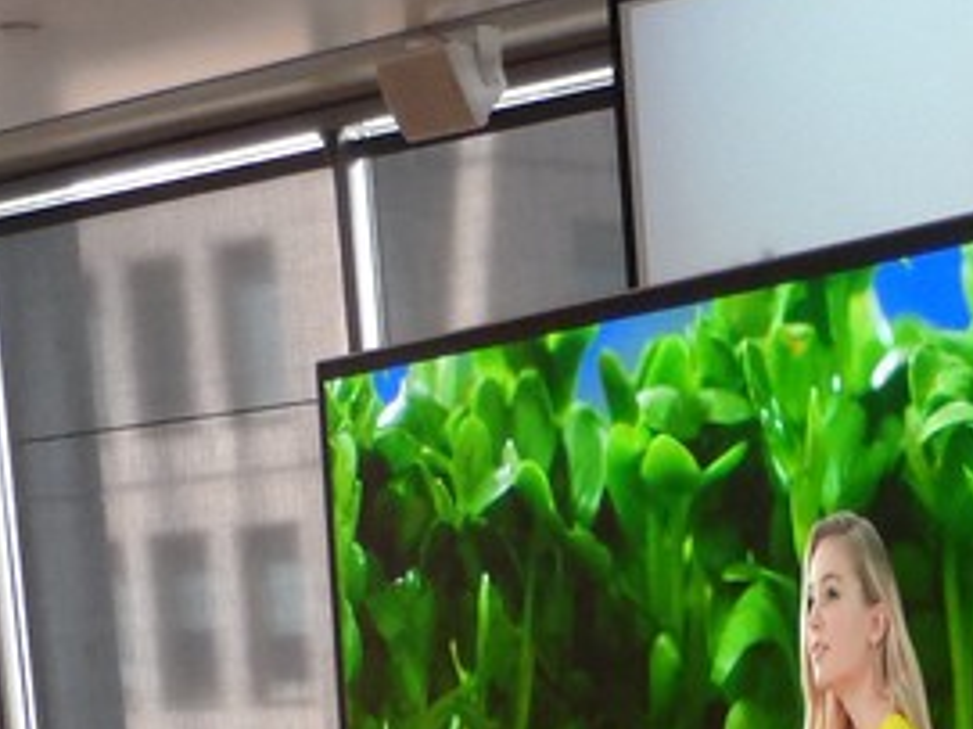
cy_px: 1174
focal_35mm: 121
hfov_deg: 15.9
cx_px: 1009
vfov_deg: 11.6
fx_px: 3400
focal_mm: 5.3
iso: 240
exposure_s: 1/45
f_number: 3.4
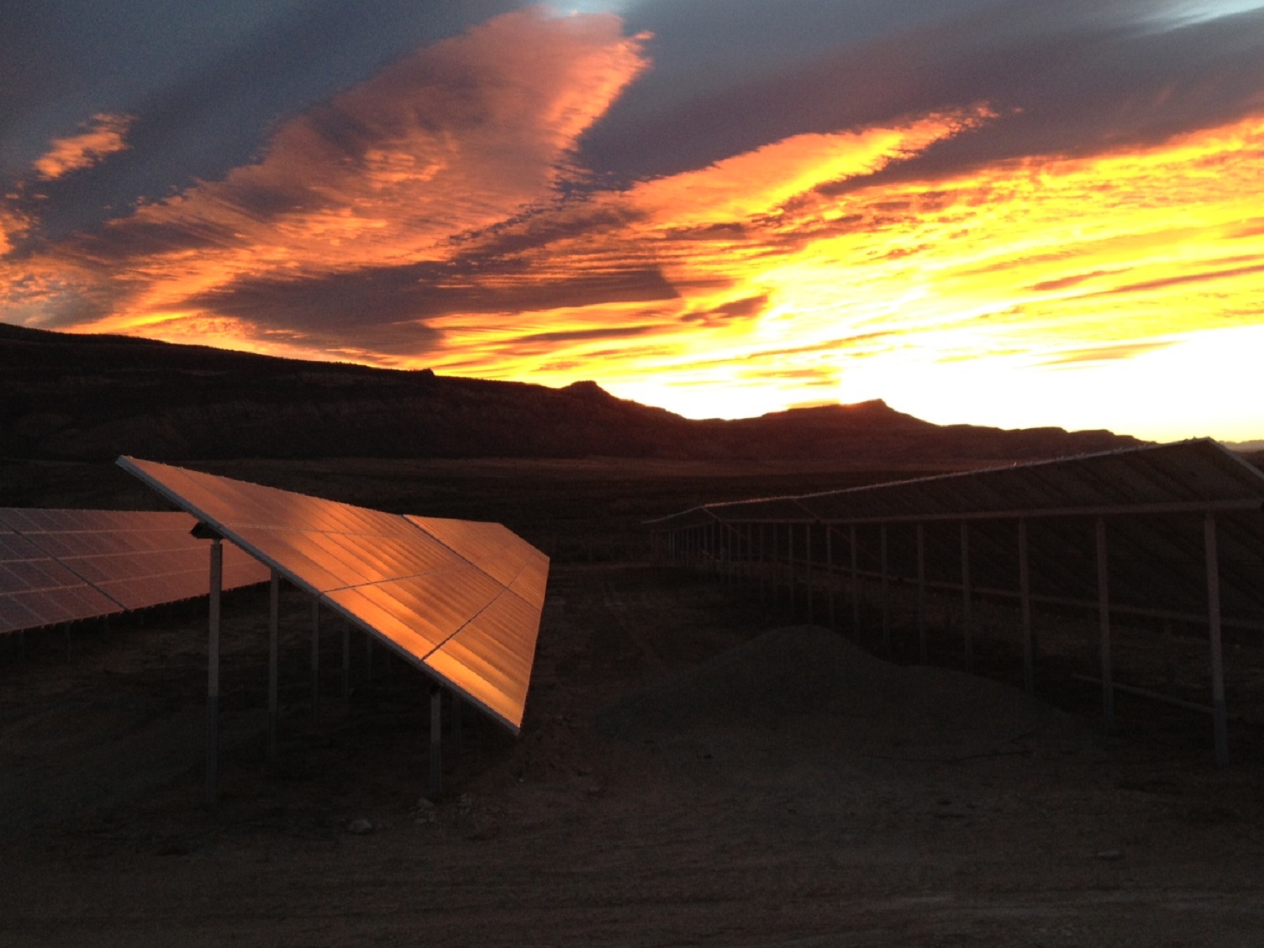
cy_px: 392
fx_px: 1534
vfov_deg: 34.3
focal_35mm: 42
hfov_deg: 44.7
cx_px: 693
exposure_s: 1/120
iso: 80
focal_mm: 4.28
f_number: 2.4
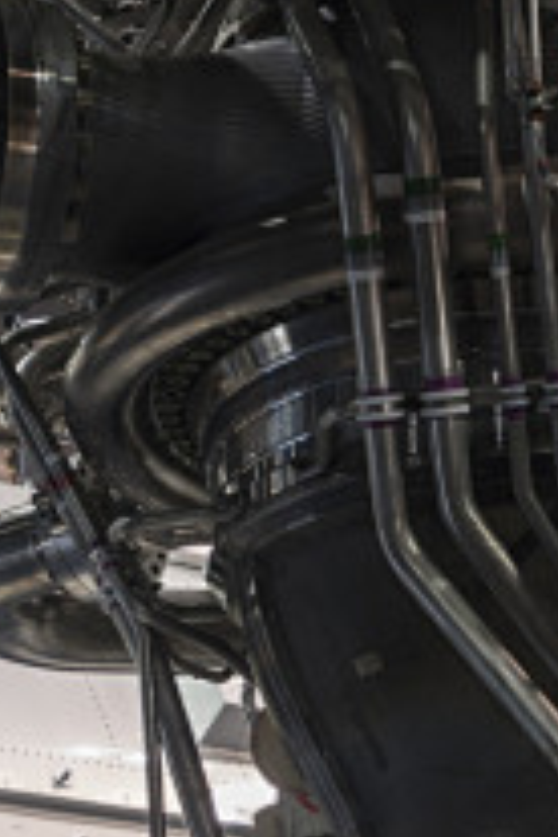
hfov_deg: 8.2
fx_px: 3882
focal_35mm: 167
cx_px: 425
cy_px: 681
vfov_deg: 12.2
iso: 250
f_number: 10
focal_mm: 35
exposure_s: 1/2
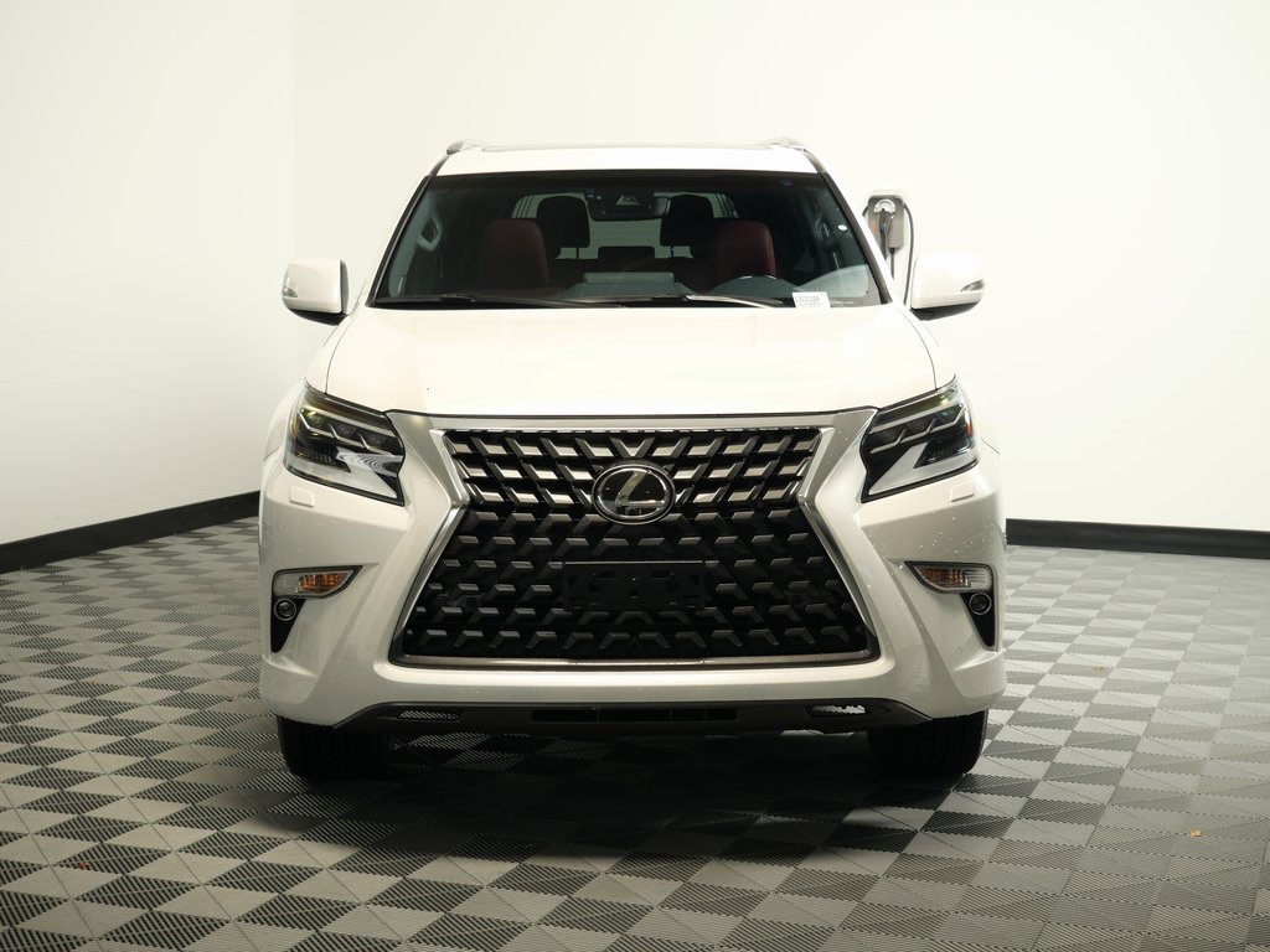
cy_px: 476
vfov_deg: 29.1
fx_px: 1834
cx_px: 635
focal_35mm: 50
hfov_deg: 38.2
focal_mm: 25
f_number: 4.5
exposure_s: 1/200
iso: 200
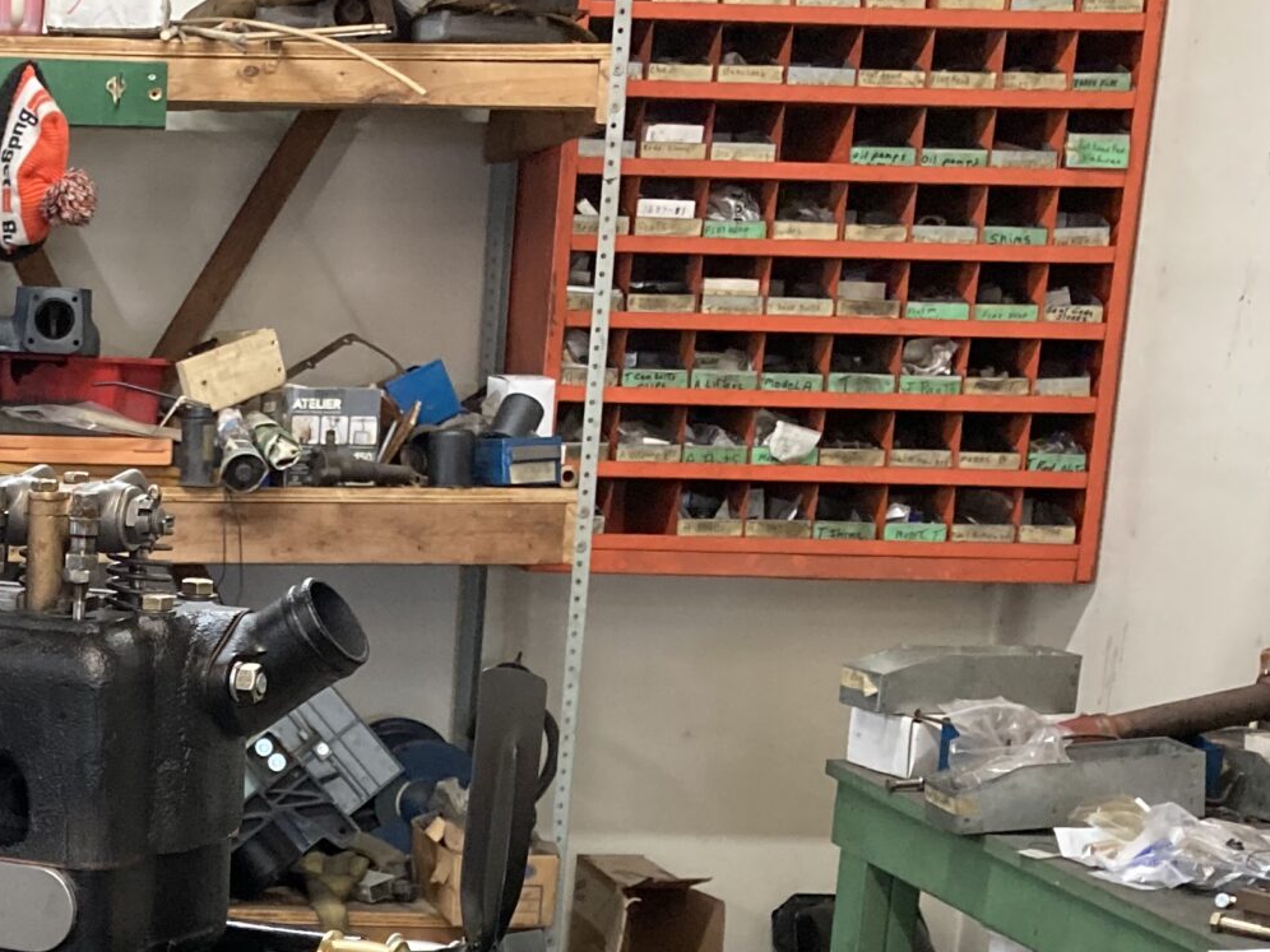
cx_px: -18
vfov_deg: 19.9
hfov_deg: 25.6
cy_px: 911
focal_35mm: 72
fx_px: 2642
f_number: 1.8
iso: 250
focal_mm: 3.99
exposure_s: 1/40
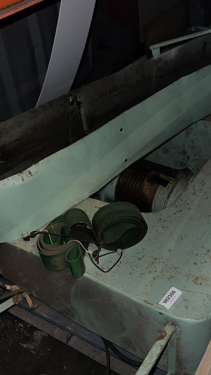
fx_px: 408
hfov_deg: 28.9
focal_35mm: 41
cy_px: 197
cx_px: 131
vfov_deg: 49.4
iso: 40
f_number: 1.5
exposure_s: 1/20
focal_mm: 5.7
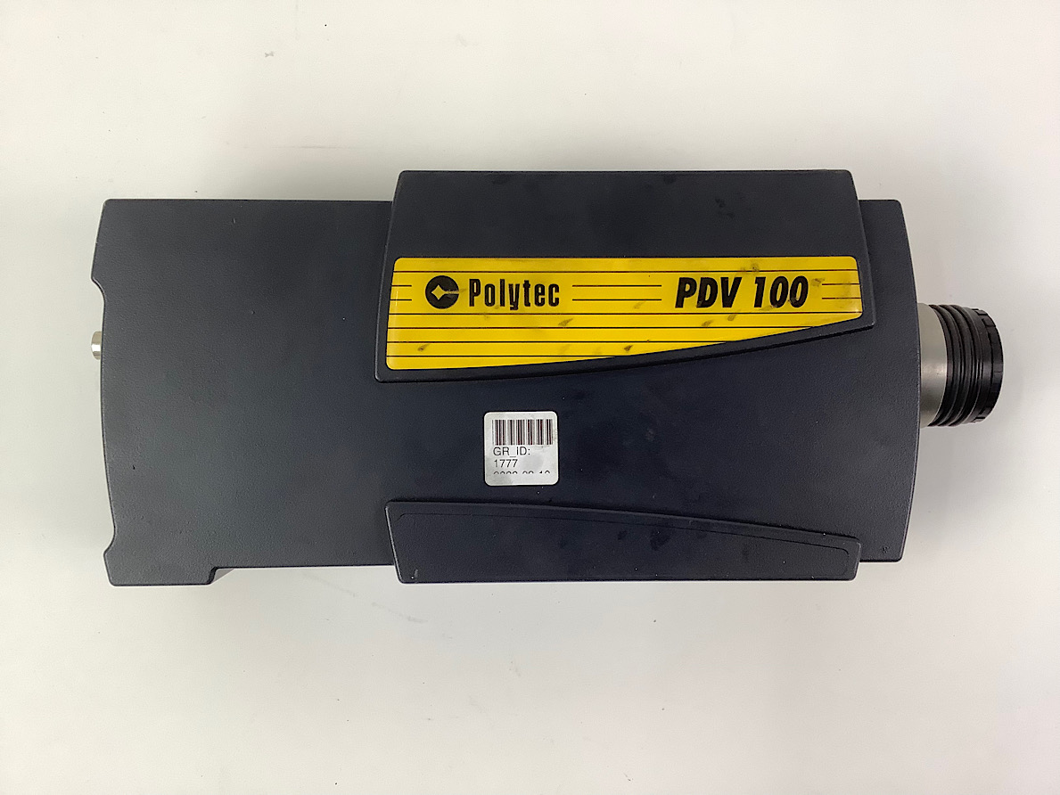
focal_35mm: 31
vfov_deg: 45.4
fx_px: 949
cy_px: 398
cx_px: 530
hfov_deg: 58.3
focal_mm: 3.3
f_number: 2.4
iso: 80
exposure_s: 1/50
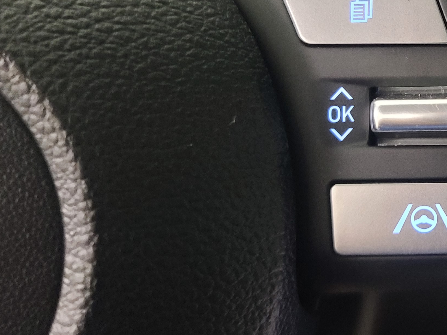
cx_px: 452
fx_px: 788
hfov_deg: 29.5
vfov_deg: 23.8
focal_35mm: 61
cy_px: 83
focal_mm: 7
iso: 640
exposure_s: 1/30
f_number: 1.8
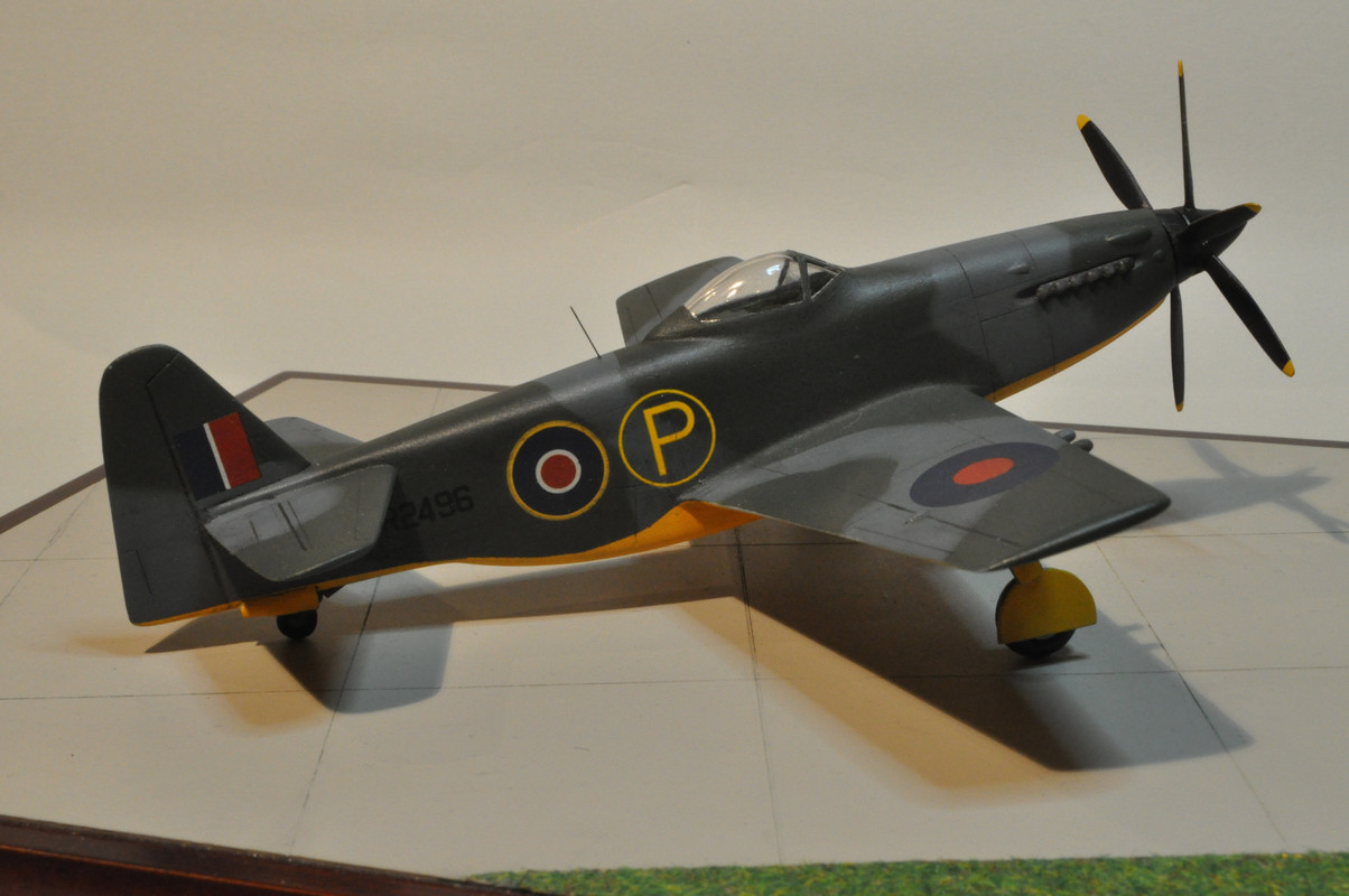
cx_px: 674
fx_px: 2246
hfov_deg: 33.4
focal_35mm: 60
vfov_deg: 22.6
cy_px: 448
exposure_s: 1/8
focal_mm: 40
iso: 2000
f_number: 22
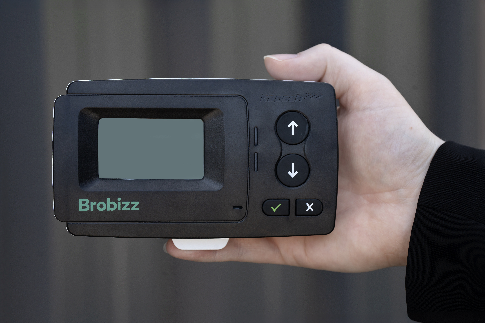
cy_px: 162
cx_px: 242
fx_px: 2694
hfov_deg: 10.3
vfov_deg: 6.9
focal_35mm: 200
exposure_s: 1/250
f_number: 8
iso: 320
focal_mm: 200
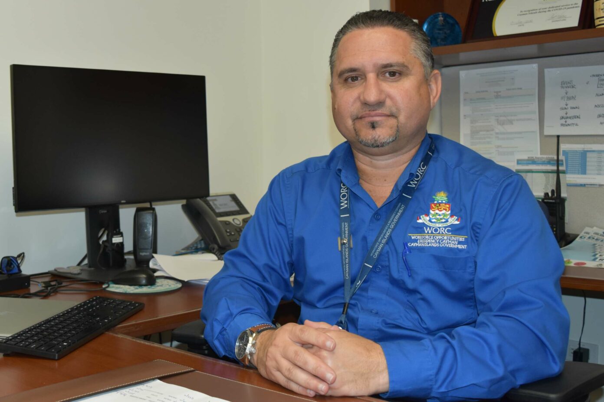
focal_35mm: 36
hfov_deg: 53.1
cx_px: 302
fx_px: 604
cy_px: 201
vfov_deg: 36.9
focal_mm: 24
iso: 800
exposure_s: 1/100
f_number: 5
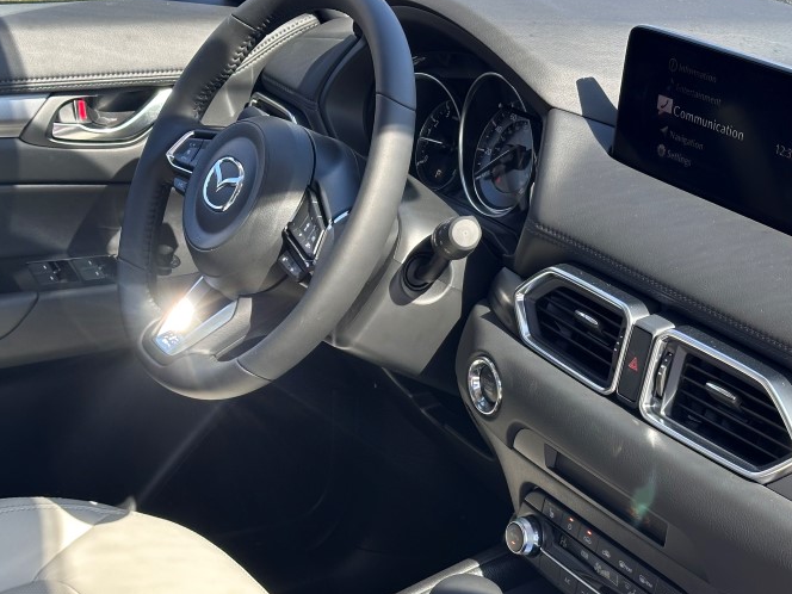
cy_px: 407
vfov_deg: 19.8
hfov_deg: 26.3
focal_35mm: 74
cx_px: 401
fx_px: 1693
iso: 64
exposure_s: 1/496
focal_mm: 6.86
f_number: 1.78
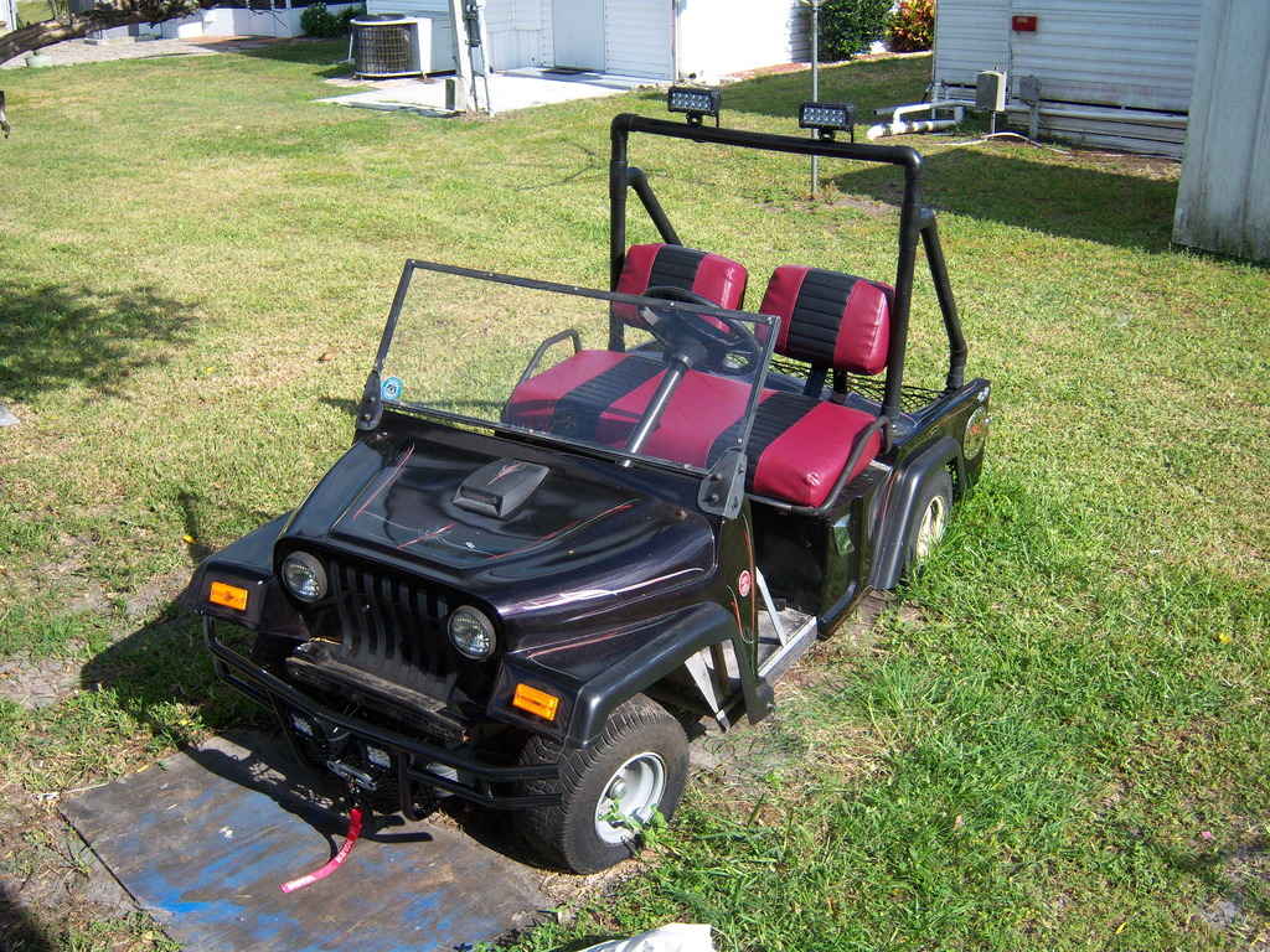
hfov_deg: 51.4
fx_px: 1321
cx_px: 635
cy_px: 476
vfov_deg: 39.7
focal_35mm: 36
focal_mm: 7.5
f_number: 2.8
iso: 80
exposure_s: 1/1000
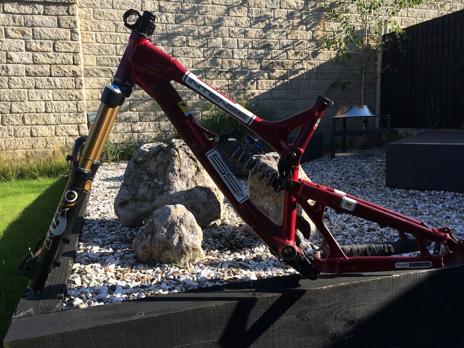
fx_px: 389
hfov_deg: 61.7
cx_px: 232
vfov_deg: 48.2
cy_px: 174
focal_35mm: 29
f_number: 2.2
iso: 32
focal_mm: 4.15
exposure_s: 1/838
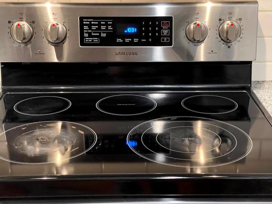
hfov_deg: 30.3
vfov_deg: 22.9
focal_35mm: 64
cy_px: 102
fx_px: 503
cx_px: 136
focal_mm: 7.5
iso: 1250
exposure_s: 1/30
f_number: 2.2
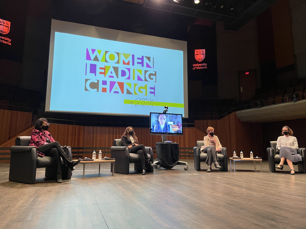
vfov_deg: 53.1
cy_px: 114
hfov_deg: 67.3
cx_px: 153
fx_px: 230
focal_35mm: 26
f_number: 1.6
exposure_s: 1/60
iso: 320
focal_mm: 4.2
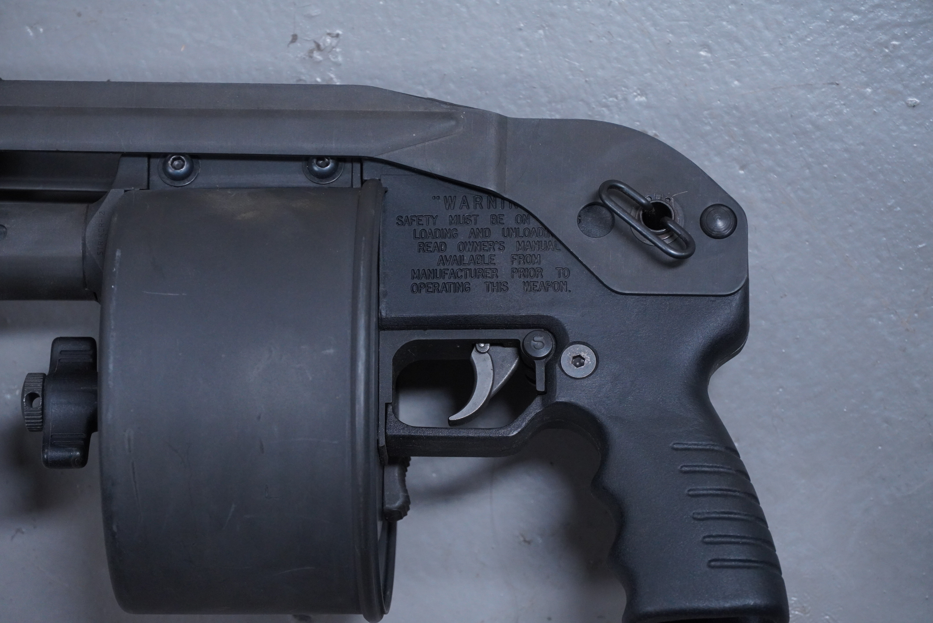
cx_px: 466
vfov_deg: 9.2
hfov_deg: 13.7
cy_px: 312
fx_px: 3889
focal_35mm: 150
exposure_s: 1/125
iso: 1600
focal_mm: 100
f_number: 5.6
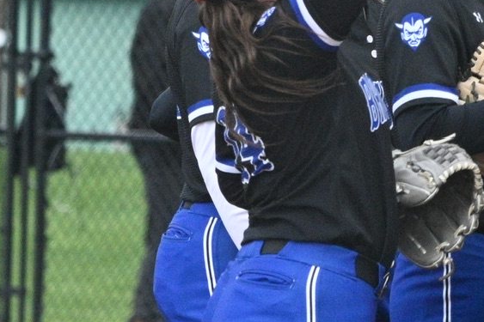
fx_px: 12674
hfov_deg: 2.2
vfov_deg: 1.5
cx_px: 875
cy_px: 172
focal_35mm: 943
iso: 8000
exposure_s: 1/8000
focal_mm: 230
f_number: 7.1
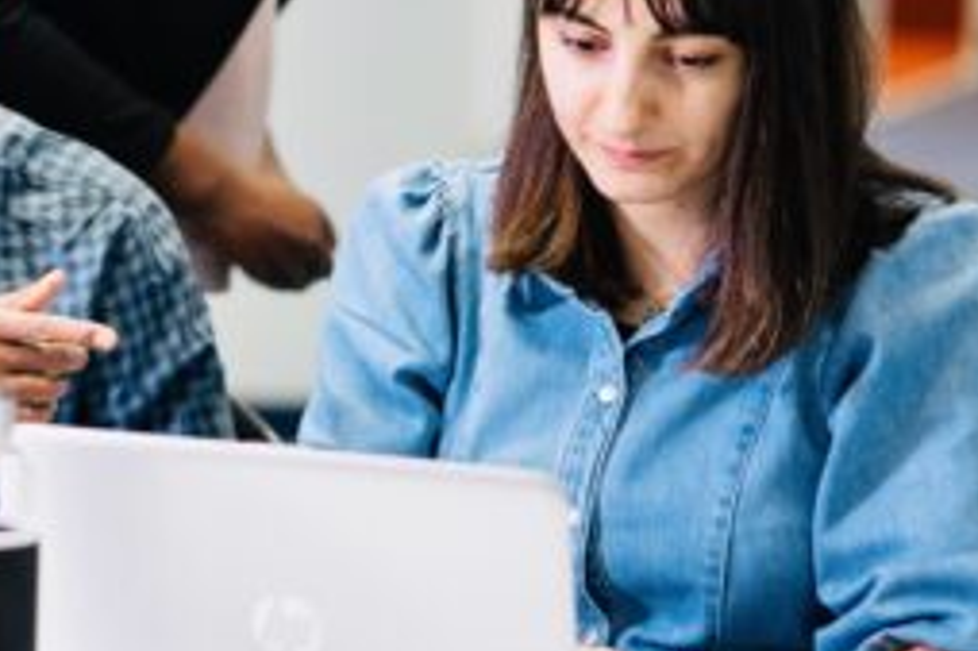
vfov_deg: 6.8
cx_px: 73
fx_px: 5457
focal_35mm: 201
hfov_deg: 10.2
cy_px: 146
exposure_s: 1/800
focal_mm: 85
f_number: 1.8
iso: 800
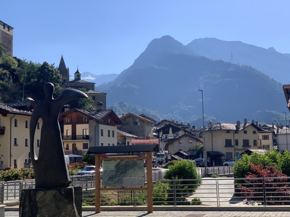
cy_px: 108
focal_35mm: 52
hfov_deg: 36.8
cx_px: 145
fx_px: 436
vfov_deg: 28.0
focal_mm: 6
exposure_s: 1/1199
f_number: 2.4
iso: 16
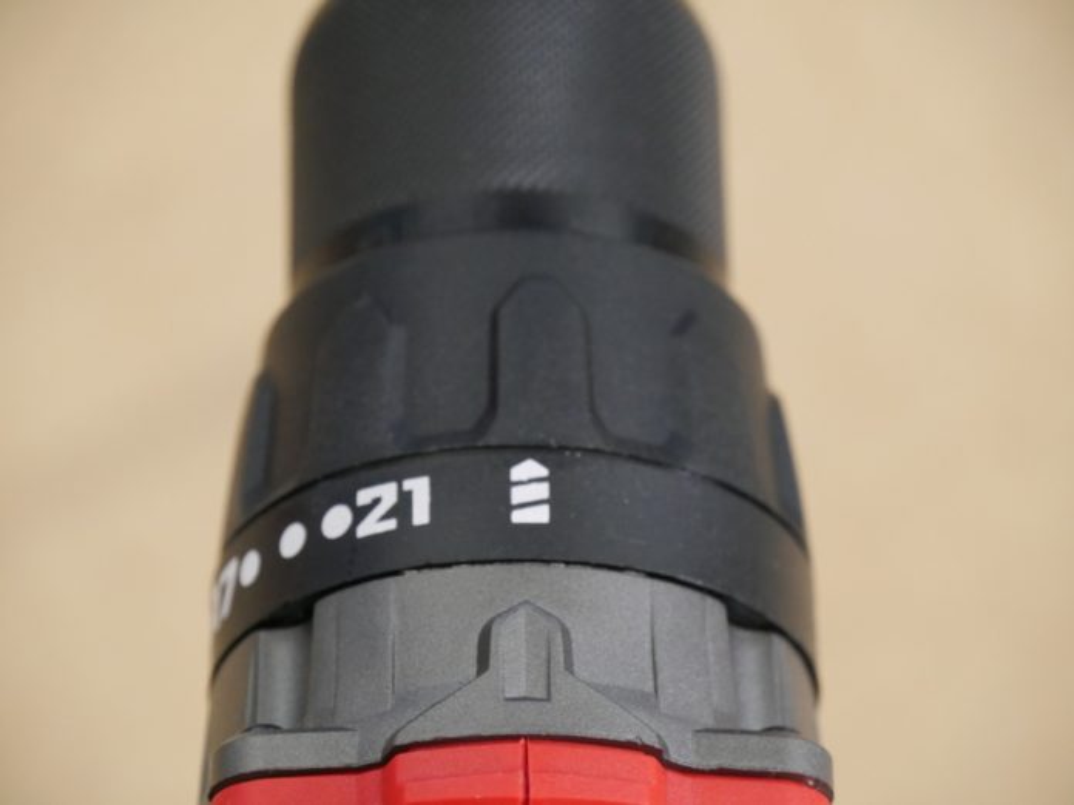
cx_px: 537
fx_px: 6764
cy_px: 402
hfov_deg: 9.1
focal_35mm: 218
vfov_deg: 6.8
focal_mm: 109
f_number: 5.4
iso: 3200
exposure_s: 1/200
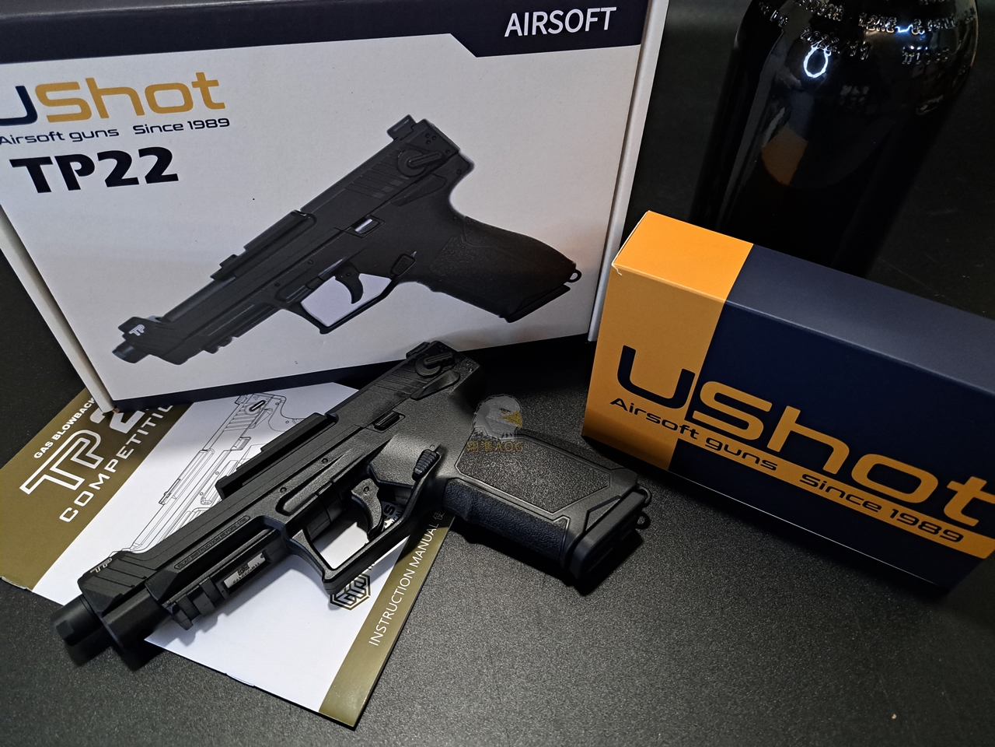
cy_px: 374
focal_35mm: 24
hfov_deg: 71.6
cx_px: 498
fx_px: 690
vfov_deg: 56.8
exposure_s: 1/60
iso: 500
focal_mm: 5.23
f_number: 1.8
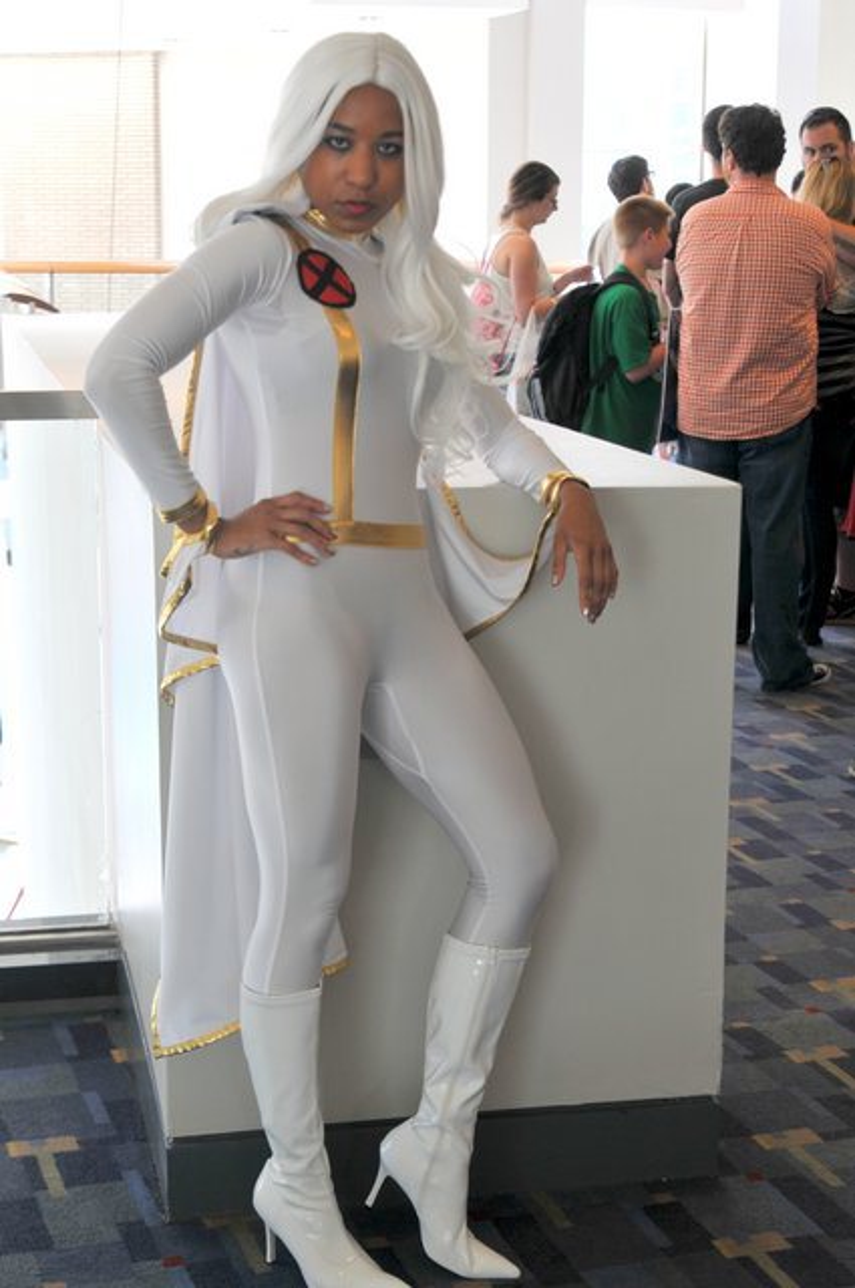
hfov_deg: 25.0
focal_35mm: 54
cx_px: 428
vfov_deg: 36.9
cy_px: 644
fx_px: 1929
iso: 220
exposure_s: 1/50
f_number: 5
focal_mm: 36
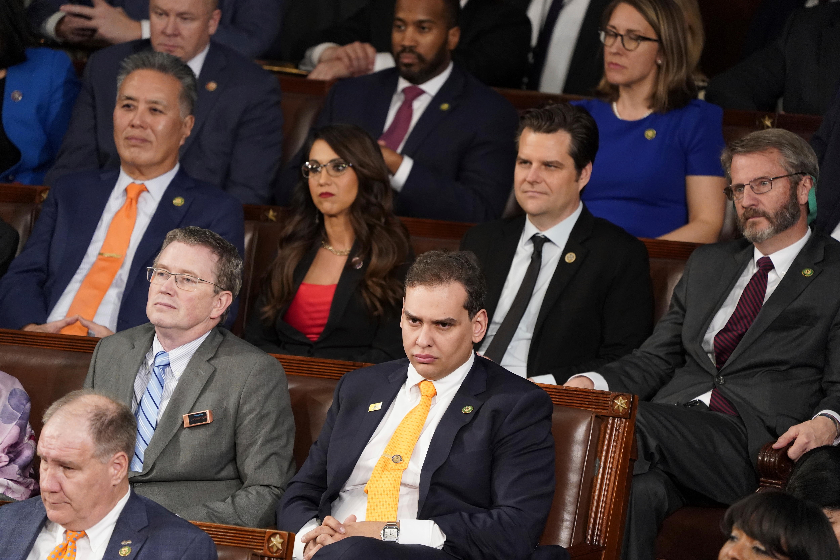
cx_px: 420
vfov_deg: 3.4
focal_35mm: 400
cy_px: 280
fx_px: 9332
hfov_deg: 5.2
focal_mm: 400
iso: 5000
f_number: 5.6
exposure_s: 1/200
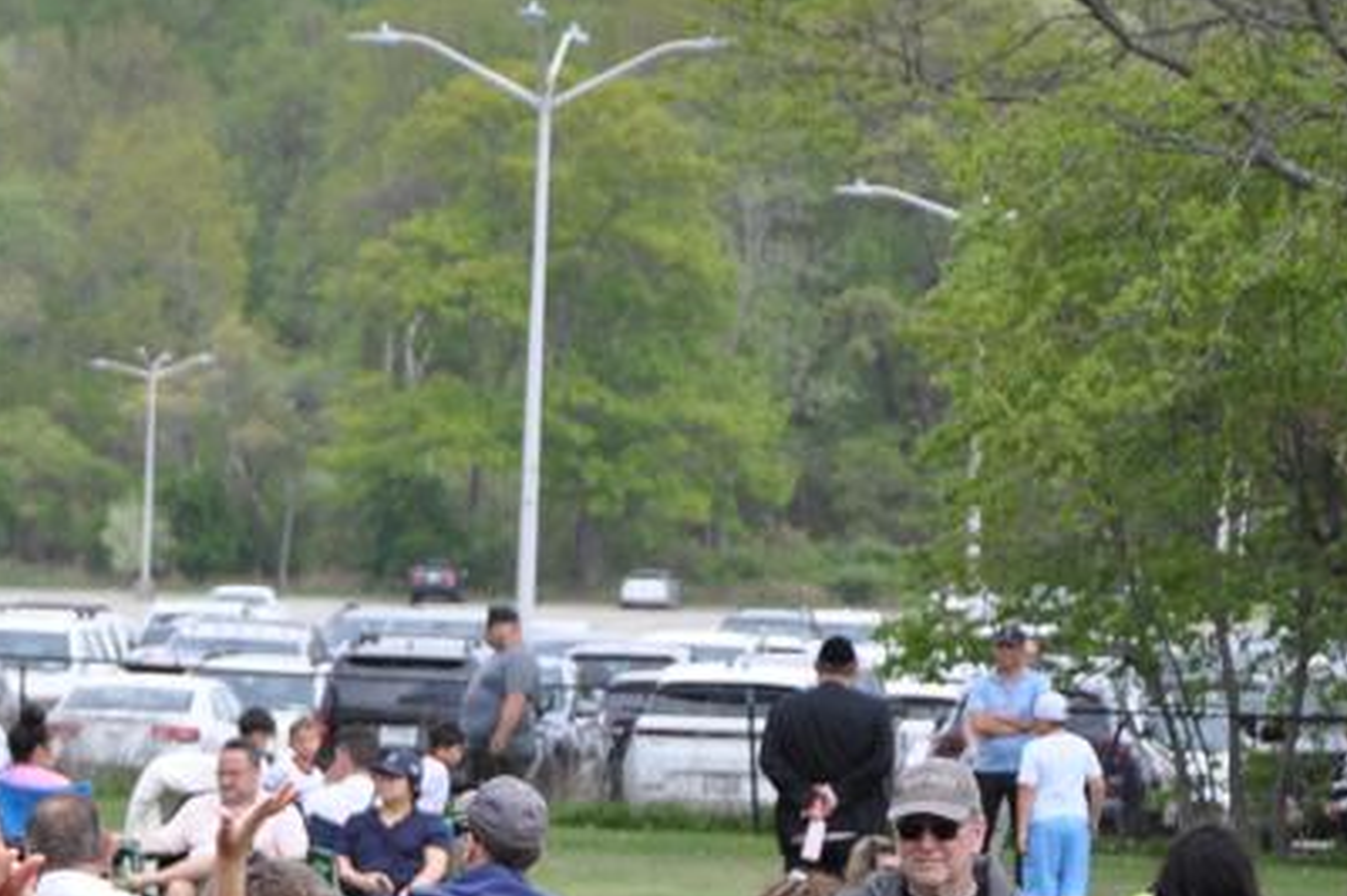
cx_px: -125
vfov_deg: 4.2
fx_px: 12198
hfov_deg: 6.3
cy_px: 923
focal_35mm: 326
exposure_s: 1/500
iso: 280
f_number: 5.6
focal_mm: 85
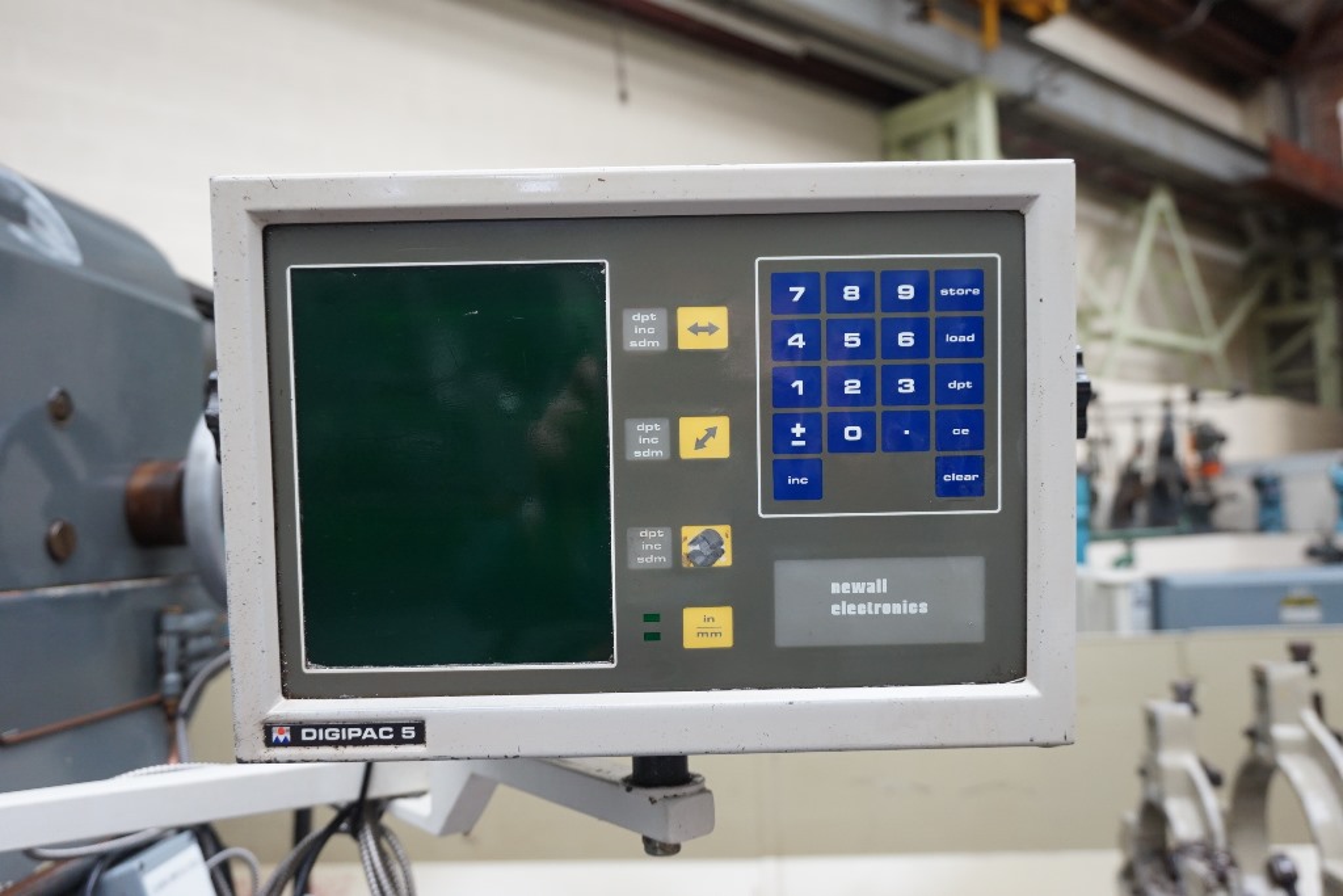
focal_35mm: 30
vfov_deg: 43.6
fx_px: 1119
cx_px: 672
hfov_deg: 61.9
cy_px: 448
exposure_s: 1/60
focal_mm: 20
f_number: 4
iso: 640
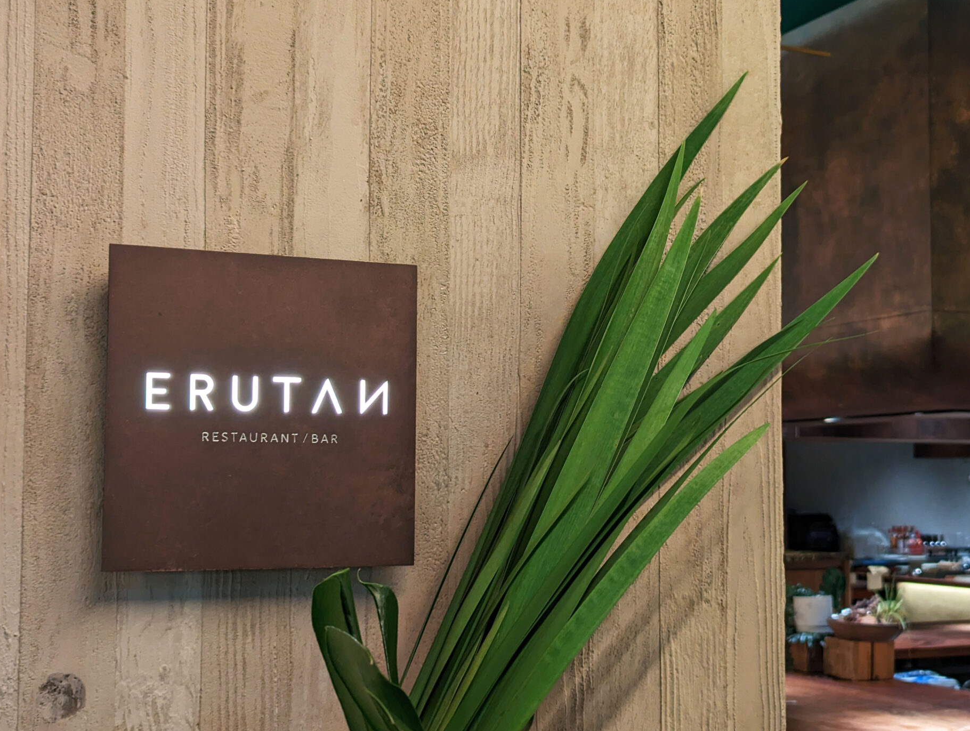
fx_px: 1516
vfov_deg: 27.1
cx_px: 515
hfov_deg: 35.5
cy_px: 400
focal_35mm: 54
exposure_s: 1/30
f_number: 1.85
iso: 87
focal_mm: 6.81
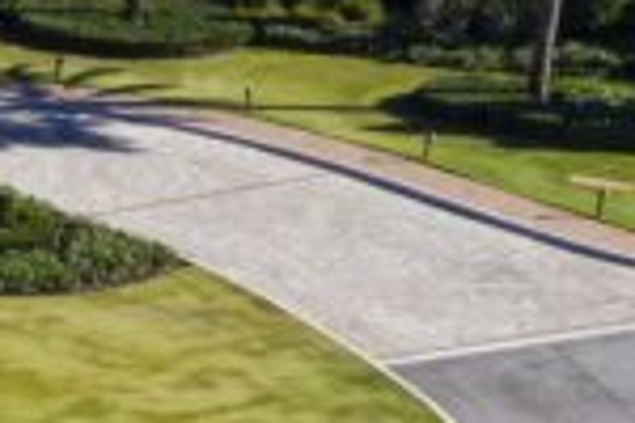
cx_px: -1122
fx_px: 3369
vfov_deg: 7.2
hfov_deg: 9.1
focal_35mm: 191
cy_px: 419
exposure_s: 1/200
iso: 100
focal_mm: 10.26
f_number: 8
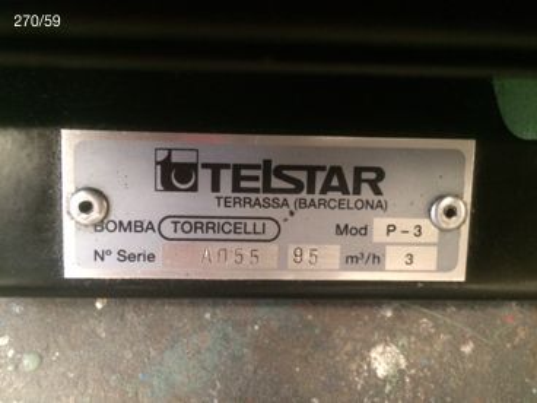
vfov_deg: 48.2
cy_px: 202
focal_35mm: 29
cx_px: 268
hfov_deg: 61.7
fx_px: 450
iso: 400
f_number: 2.2
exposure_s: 1/15
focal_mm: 4.15
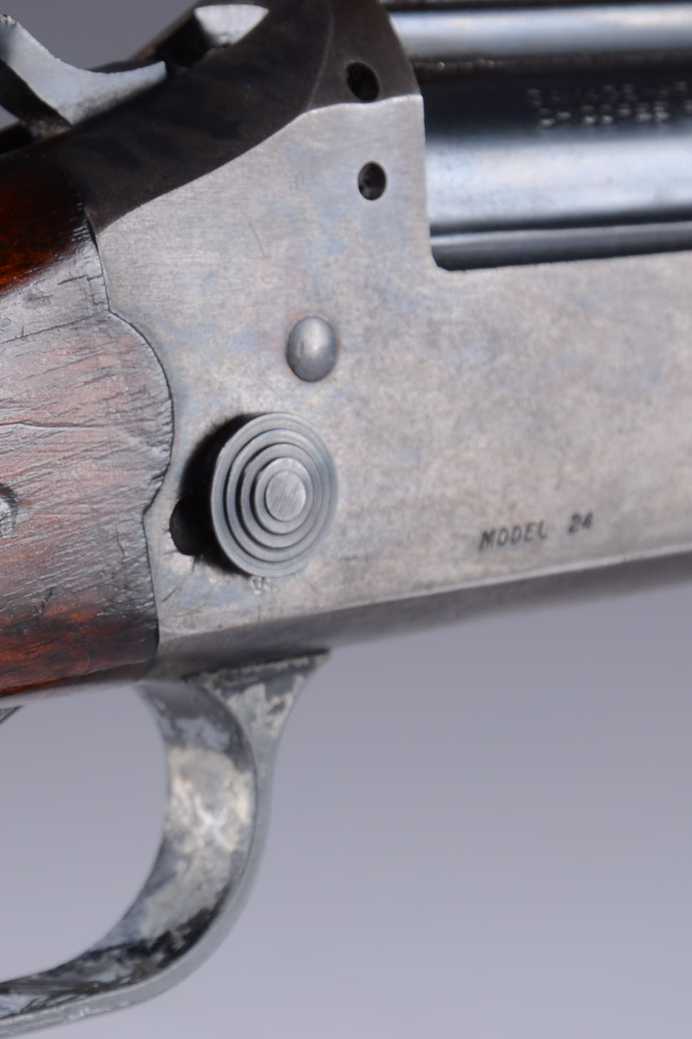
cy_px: 465
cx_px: 17
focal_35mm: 266
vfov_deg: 7.7
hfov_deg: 5.2
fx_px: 7666
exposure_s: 1/80
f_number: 11
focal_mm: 105
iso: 125
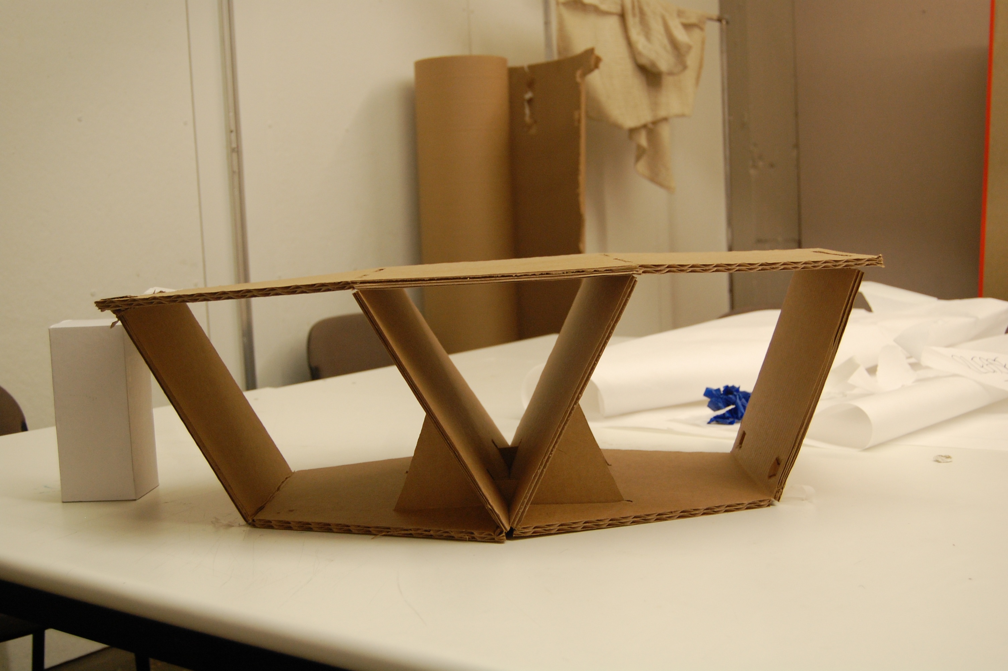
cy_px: 336
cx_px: 504
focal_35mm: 45
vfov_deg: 29.8
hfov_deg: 43.6
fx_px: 1259
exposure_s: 1/30
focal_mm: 30
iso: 800
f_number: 4.2
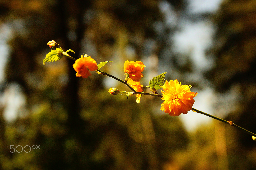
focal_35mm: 75
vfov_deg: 18.2
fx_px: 533
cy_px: 85
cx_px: 128
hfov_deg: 27.0
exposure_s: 1/400
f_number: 7.1
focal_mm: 50
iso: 200
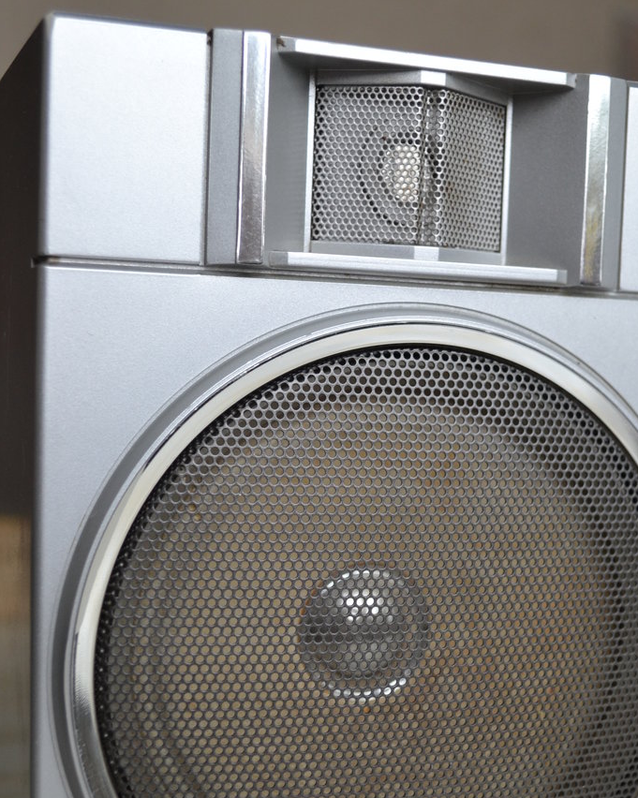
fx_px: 1299
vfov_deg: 34.1
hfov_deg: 27.5
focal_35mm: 55
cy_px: 463
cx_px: 390
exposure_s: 1/80
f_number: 4.2
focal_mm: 26
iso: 400
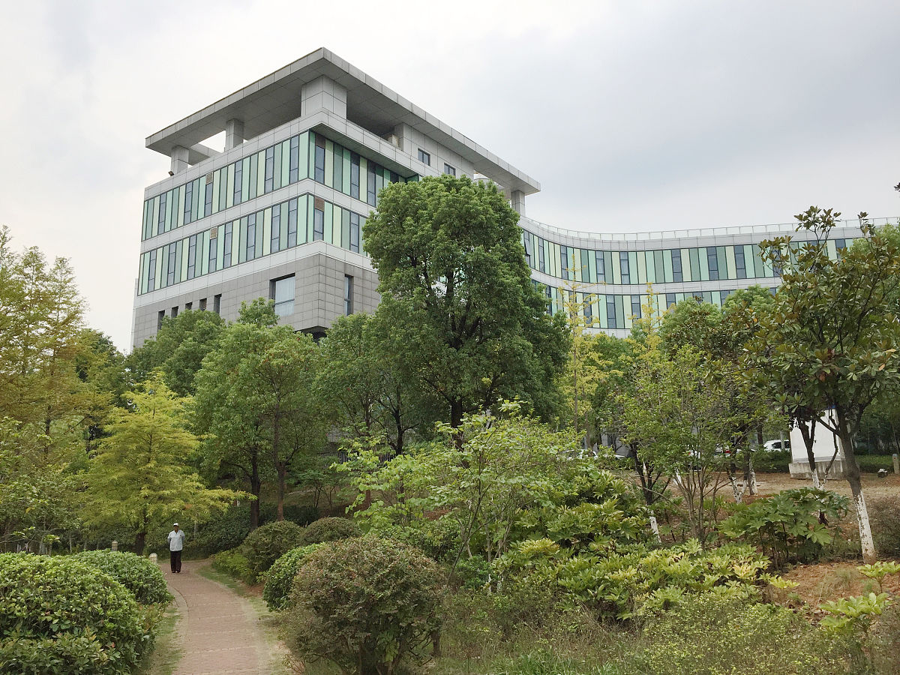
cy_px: 338
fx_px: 754
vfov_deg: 48.2
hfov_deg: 61.7
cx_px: 450
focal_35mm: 29
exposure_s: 1/824
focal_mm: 4.15
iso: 32
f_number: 2.2
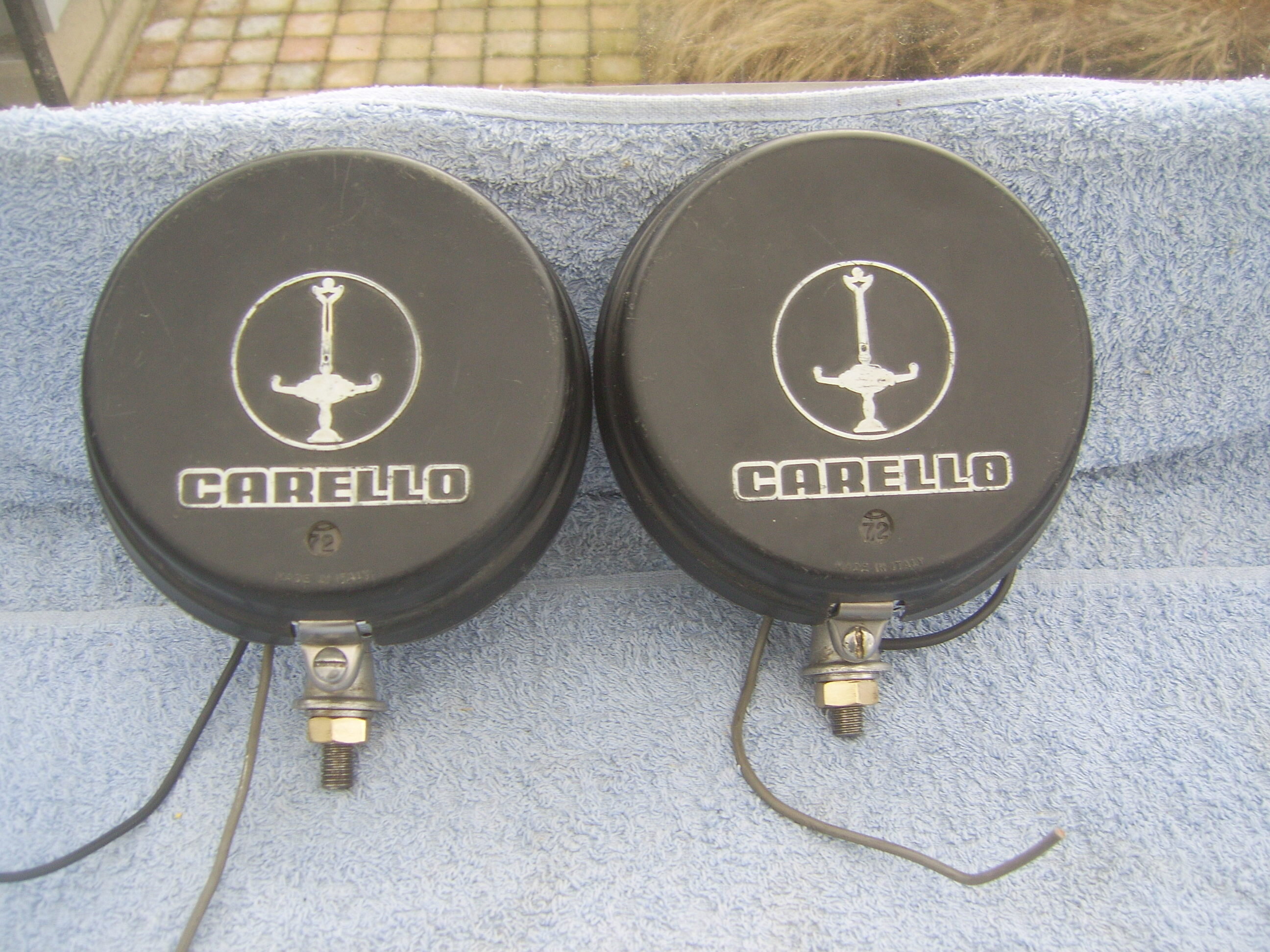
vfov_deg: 37.7
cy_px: 476
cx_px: 635
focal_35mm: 38
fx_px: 1394
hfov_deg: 49.0
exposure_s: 1/60
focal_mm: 7.8
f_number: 2.8
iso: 50
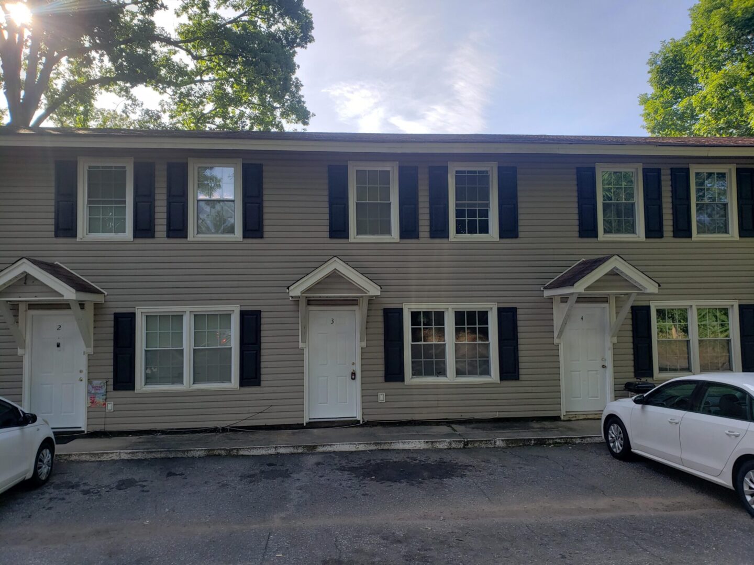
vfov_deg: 53.1
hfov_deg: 67.3
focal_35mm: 26
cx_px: 377
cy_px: 282
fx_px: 566
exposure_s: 1/316
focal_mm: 4.3
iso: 50
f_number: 2.4
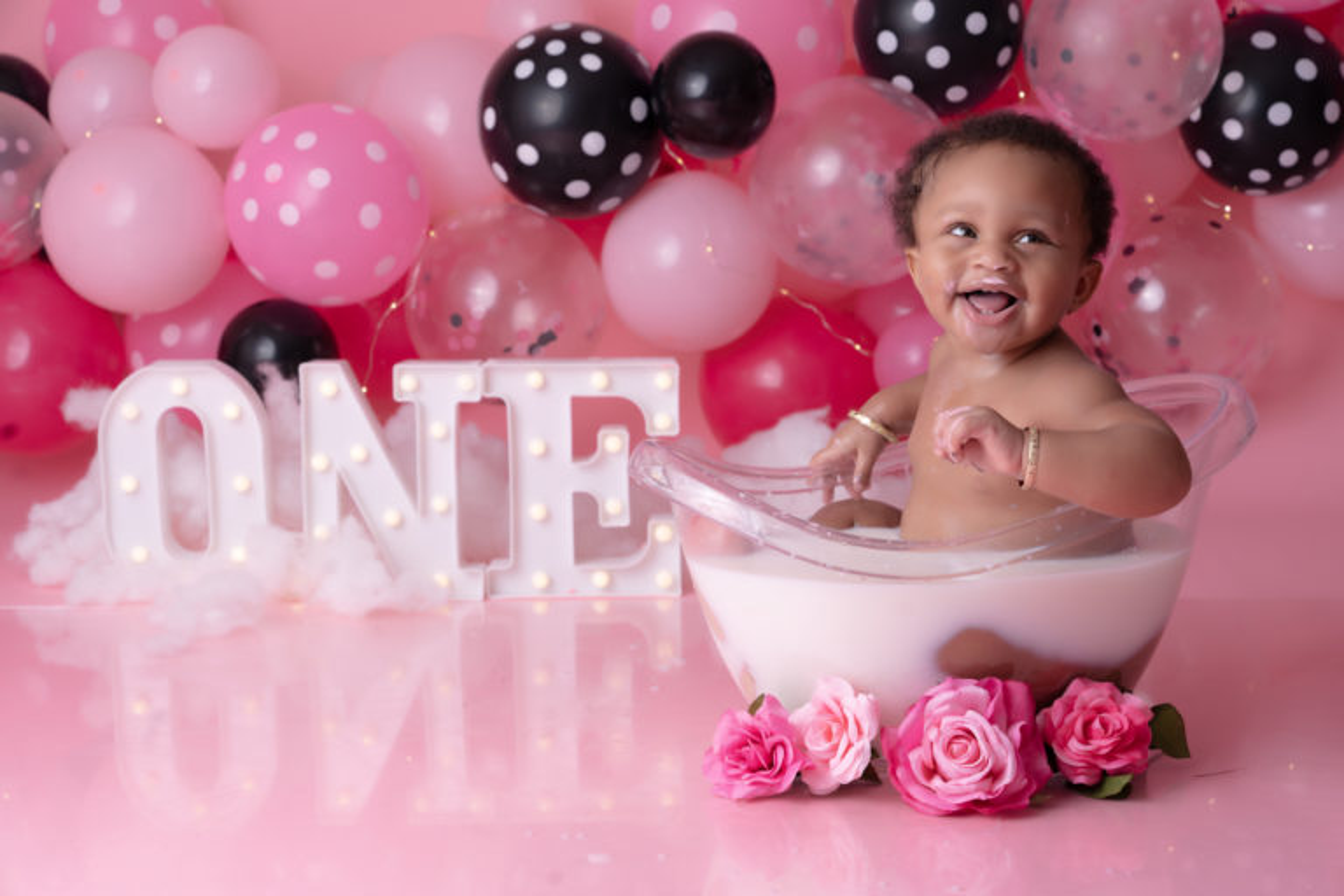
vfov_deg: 19.5
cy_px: 448
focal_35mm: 70
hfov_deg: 28.8
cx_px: 672
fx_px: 2613
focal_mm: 70
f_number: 7.1
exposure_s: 1/250
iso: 200
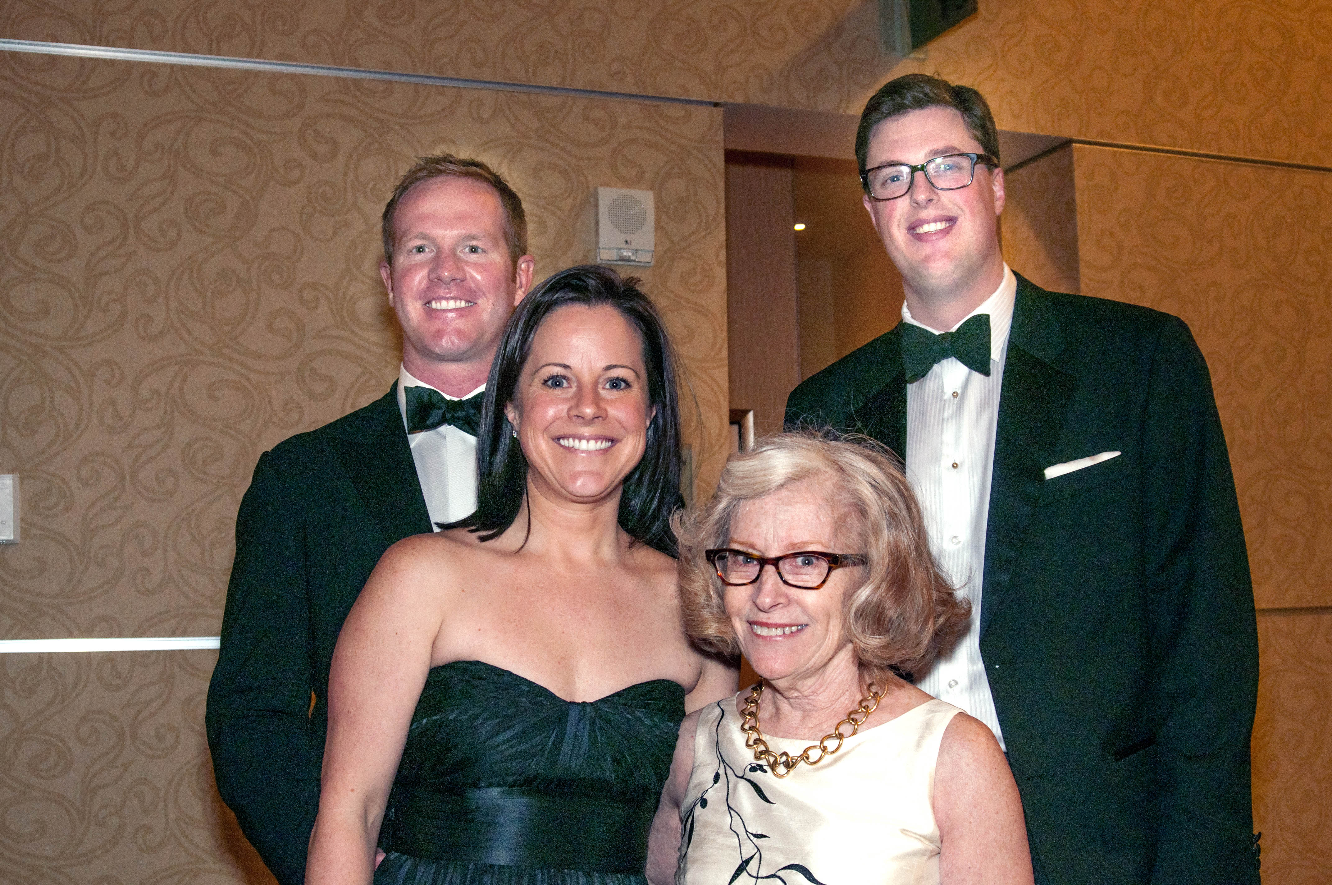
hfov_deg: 46.4
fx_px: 1552
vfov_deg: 31.8
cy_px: 442
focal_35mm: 42
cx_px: 666
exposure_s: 1/100
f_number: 5.6
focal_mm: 28
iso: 200
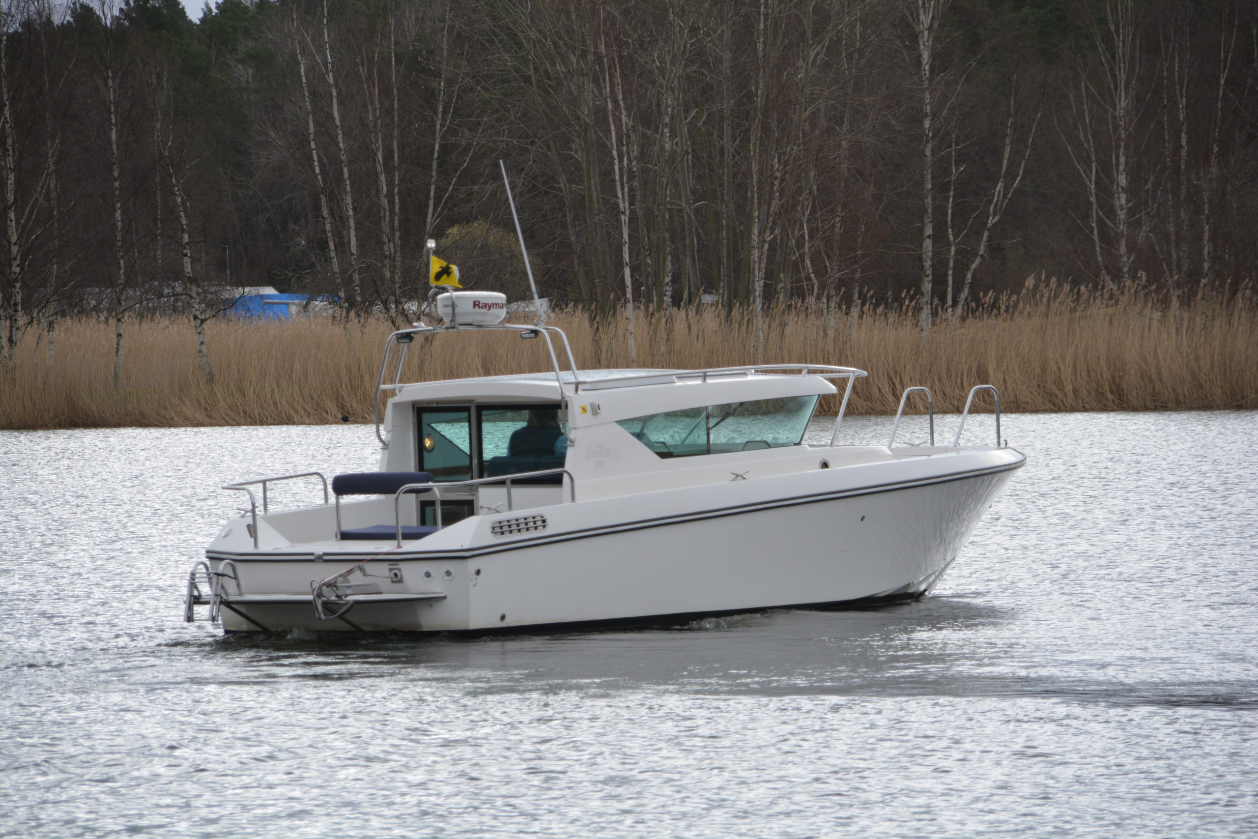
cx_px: 629
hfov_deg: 9.5
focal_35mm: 218
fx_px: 7600
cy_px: 420
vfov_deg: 6.3
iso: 450
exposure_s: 1/1000
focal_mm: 145
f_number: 5.6
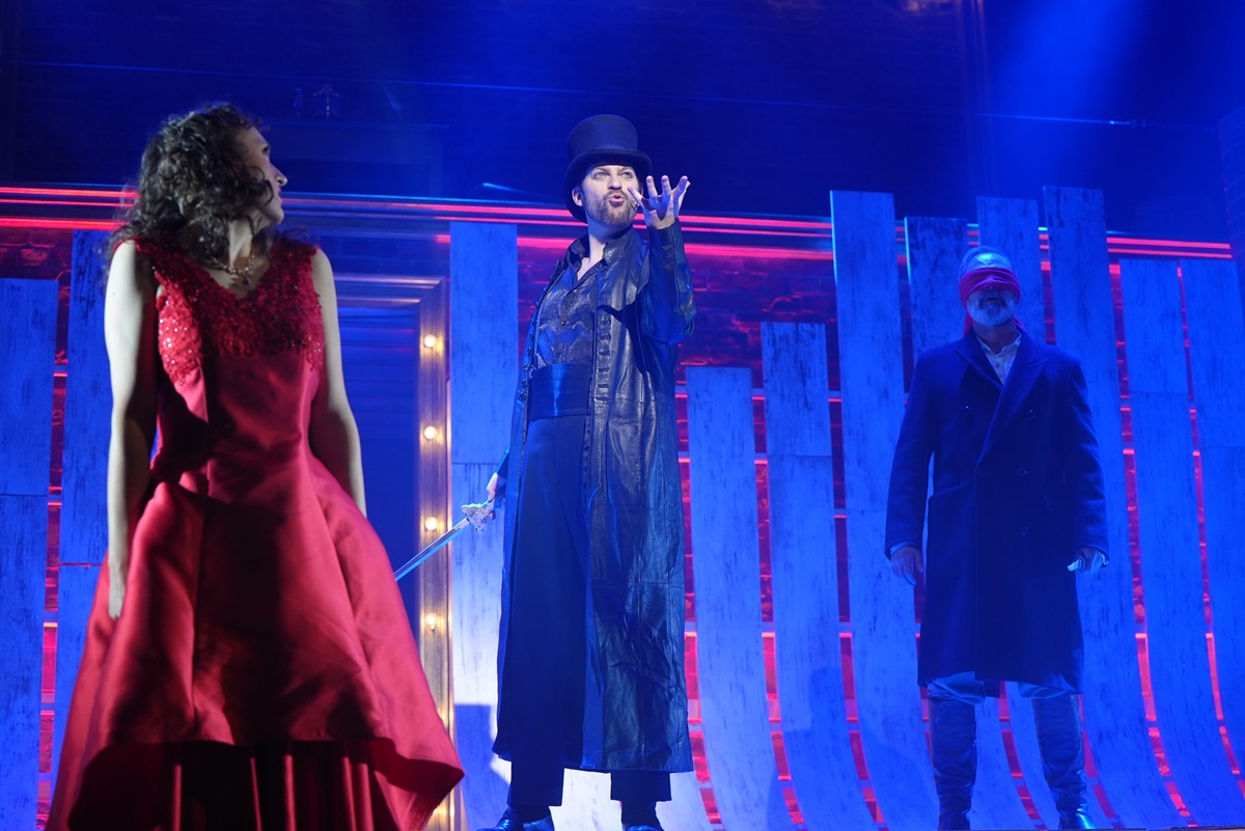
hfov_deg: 28.8
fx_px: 2422
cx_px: 622
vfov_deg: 19.5
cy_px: 416
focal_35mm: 70
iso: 1000
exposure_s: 1/160
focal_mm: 70
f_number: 4
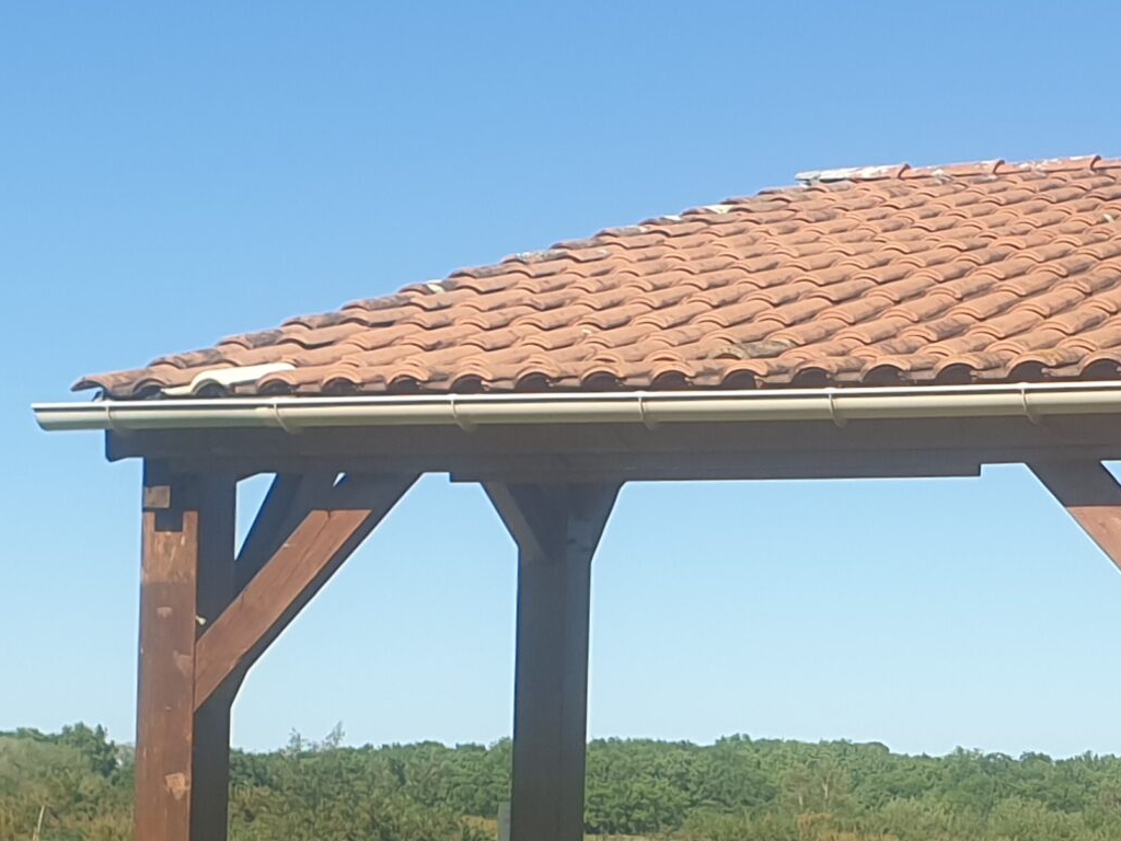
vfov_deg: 21.7
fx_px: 2105
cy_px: 857
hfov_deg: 28.4
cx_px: 1058
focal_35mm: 65
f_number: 2.4
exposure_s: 1/1294
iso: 50
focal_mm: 4.3
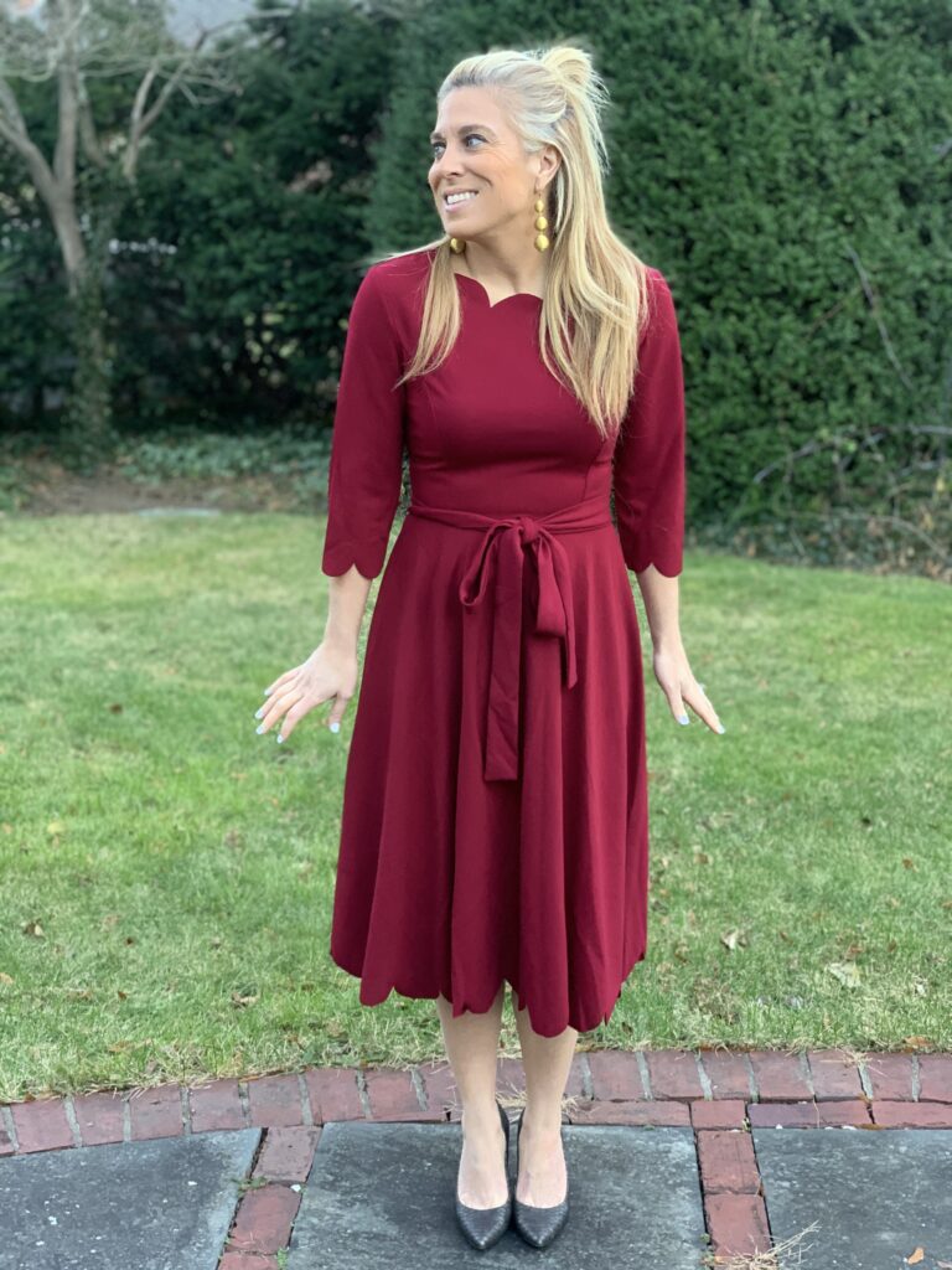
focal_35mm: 52
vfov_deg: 36.8
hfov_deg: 28.0
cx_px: 476
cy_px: 635
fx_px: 1907
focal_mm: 6
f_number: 2.4
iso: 100
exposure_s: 1/122
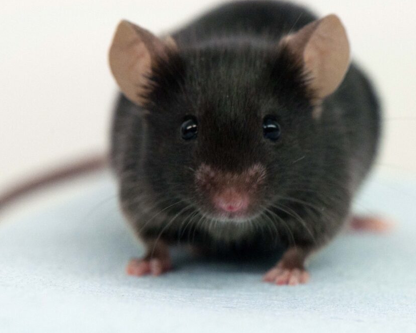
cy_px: 170
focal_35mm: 149
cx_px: 225
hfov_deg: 13.0
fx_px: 1829
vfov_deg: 10.4
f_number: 11
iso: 2500
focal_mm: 85
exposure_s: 1/180
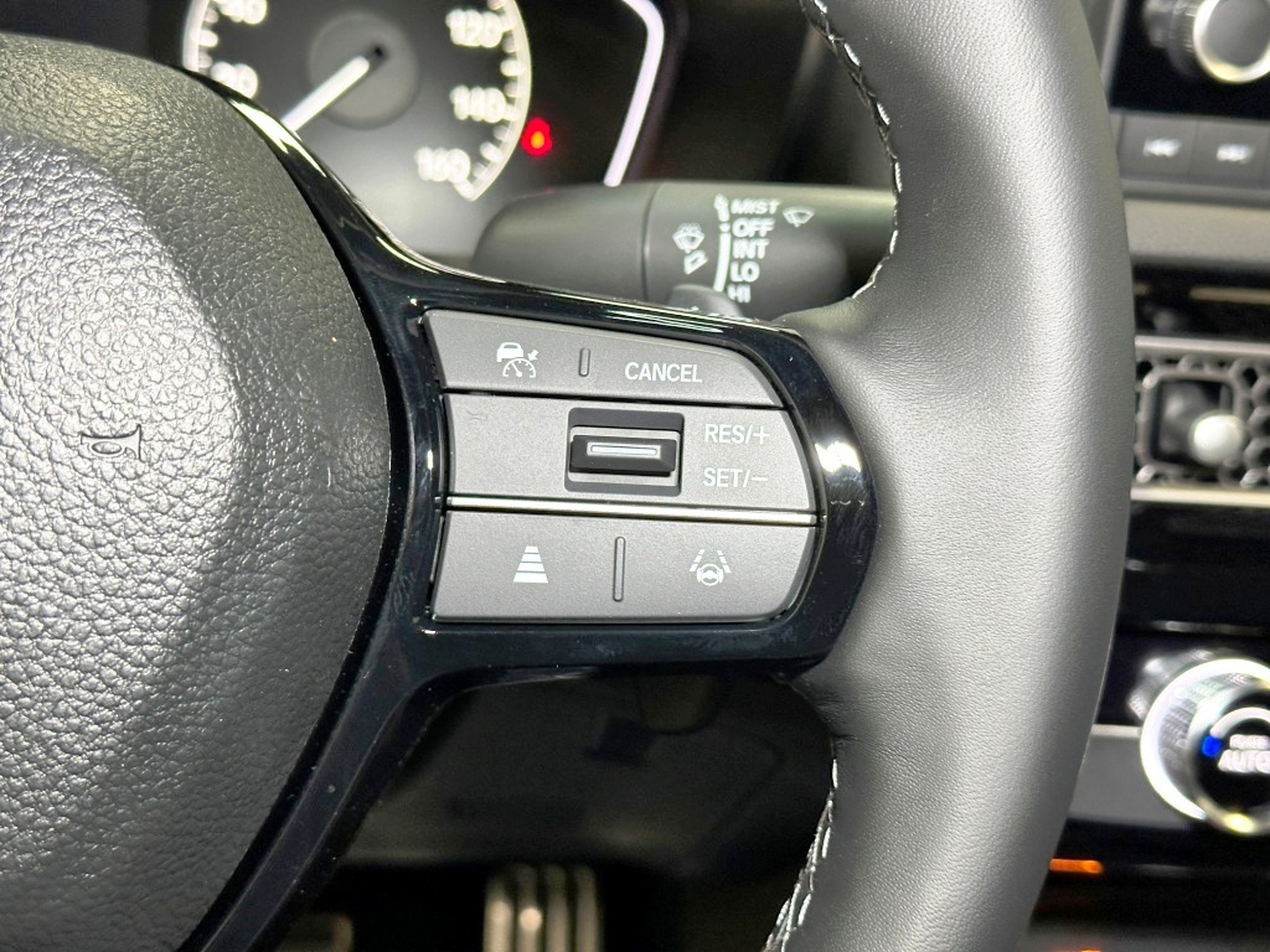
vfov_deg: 30.3
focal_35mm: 48
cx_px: 635
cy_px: 476
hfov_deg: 39.7
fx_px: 1761
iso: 400
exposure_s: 1/40
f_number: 1.78
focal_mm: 6.86
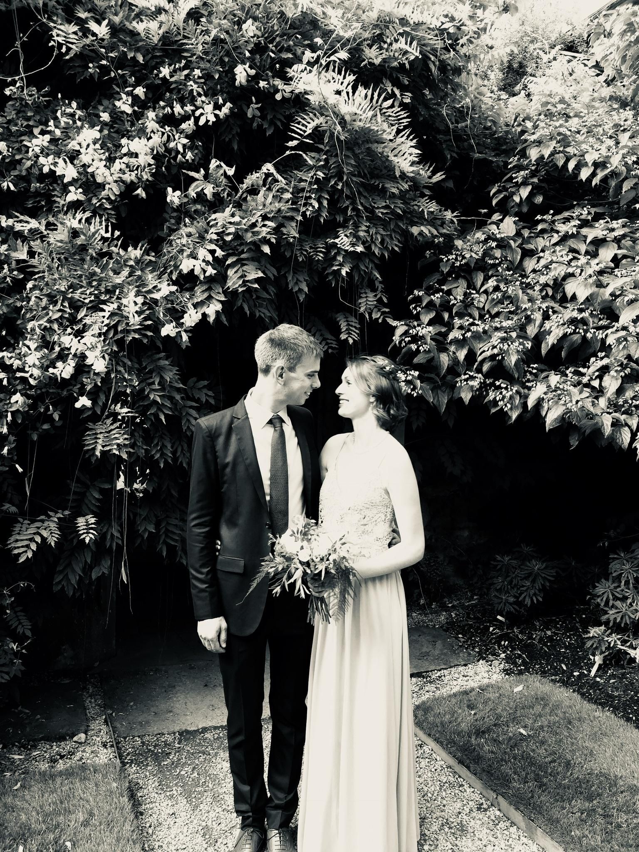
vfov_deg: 61.7
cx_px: 320
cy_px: 426
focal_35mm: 29
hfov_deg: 48.2
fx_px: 714
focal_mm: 4.15
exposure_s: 1/119
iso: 32
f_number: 2.2
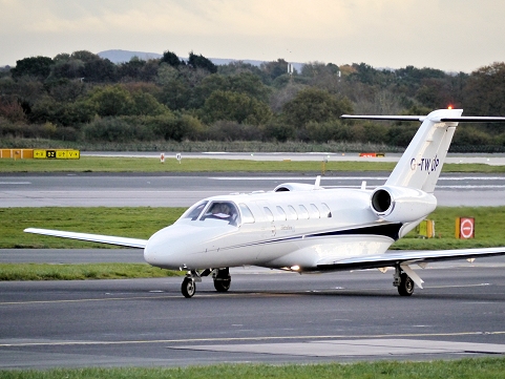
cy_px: 233
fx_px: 6639
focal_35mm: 455
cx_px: 290
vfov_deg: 3.3
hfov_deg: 4.4
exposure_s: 1/400
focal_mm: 171
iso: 800
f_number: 6.3
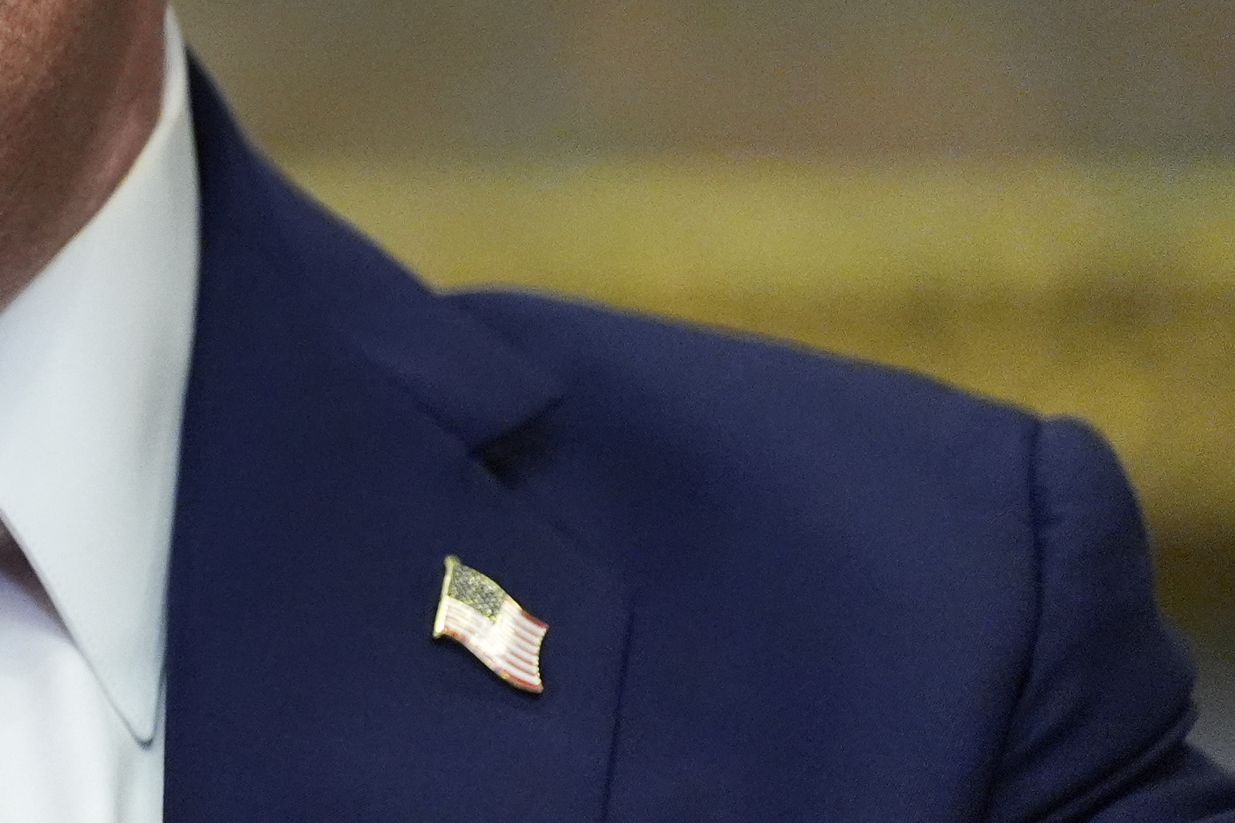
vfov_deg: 2.2
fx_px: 21782
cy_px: -279
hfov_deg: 3.2
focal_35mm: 635
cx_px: -619
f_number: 2.8
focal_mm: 200
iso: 4000
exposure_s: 1/500
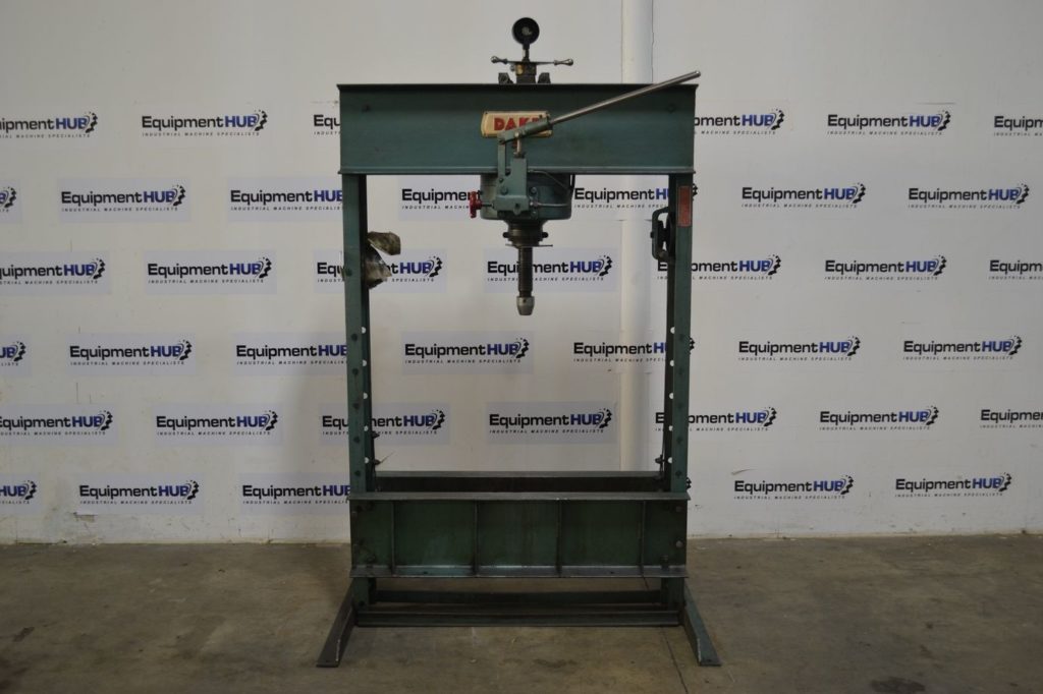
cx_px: 522
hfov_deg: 53.1
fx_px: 1043
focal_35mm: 36
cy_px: 347
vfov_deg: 36.8
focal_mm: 24
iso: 400
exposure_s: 1/60
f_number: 4
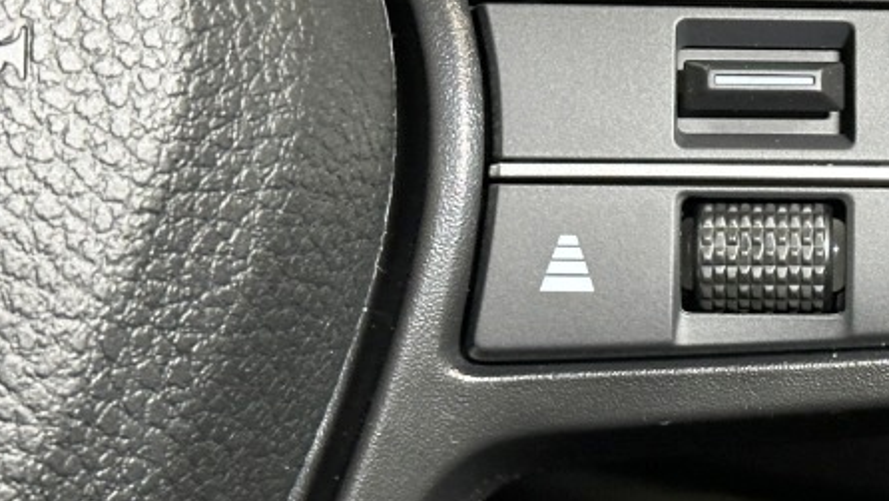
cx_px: 805
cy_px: 122
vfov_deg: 10.1
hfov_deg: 17.6
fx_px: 2829
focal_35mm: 120
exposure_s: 1/40
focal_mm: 6.86
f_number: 1.78
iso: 400
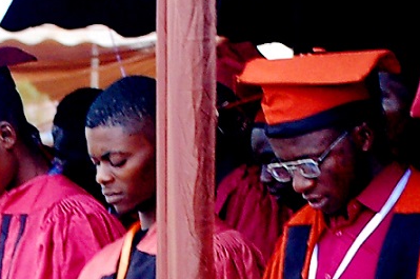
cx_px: 65
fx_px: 3414
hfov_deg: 7.0
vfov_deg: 4.6
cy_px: 498
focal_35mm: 293
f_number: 5.6
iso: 400
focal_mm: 36
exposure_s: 1/125
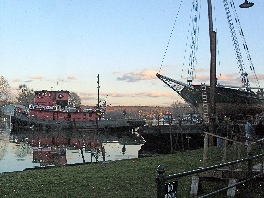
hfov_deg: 38.9
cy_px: 99
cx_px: 132
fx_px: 374
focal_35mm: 49
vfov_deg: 29.7
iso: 80
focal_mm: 8.1
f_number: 3.1
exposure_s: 1/350
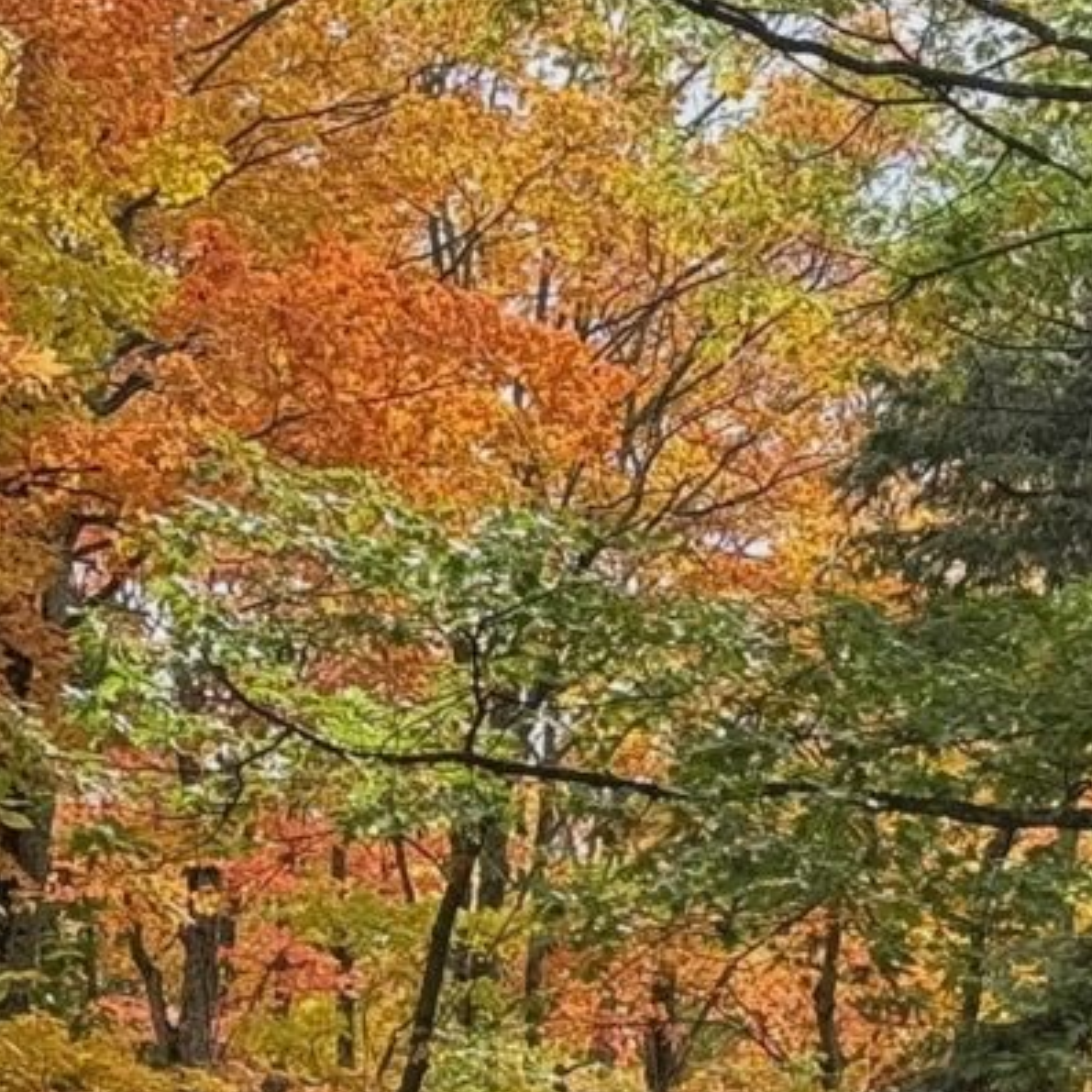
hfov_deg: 10.7
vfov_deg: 10.4
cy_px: 1463
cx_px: 701
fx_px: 5853
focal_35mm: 164
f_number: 1.78
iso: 80
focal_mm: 6.76
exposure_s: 1/1185
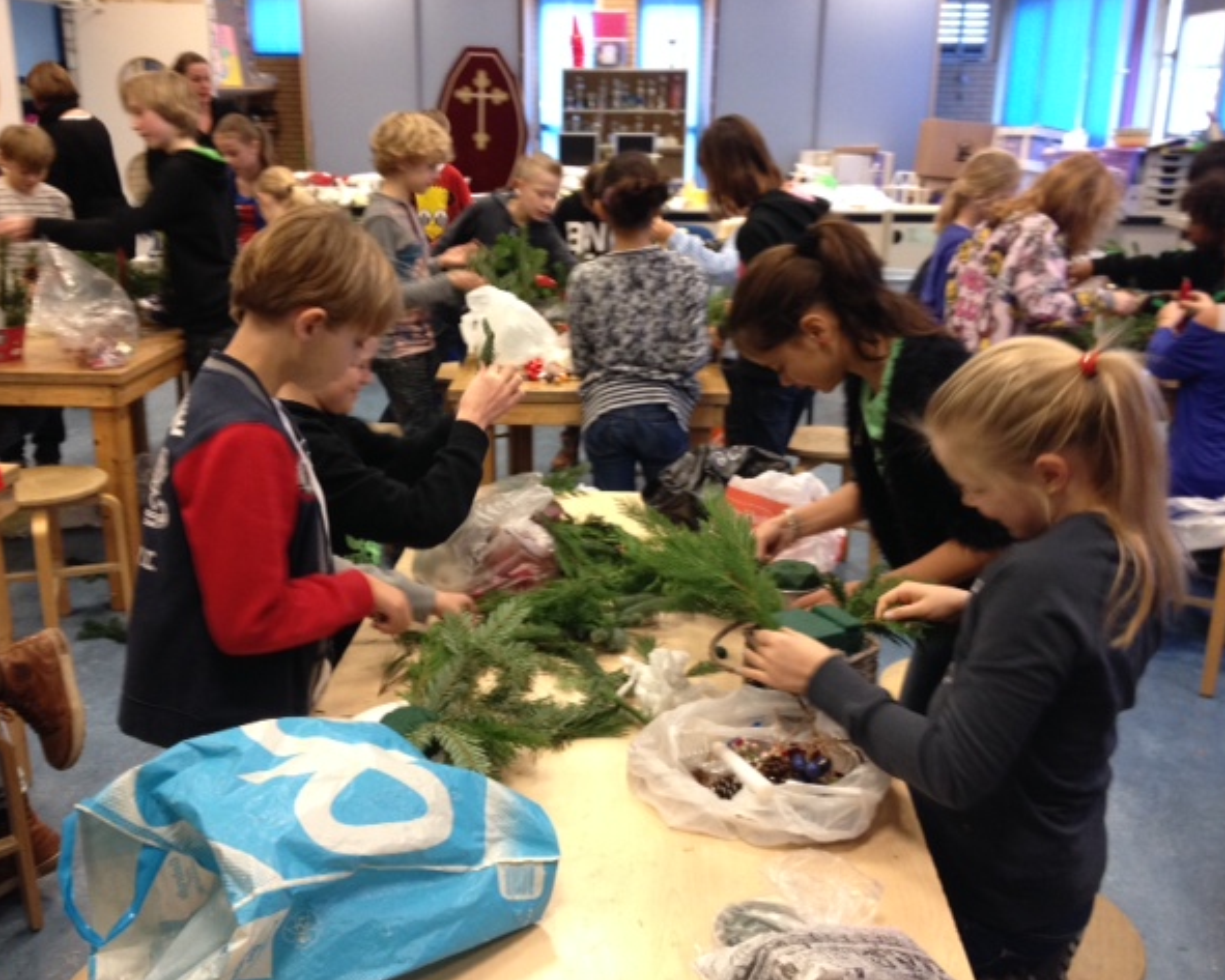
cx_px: 609
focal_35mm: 37
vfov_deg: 40.1
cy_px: 491
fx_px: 1342
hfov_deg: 49.1
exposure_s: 1/20
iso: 160
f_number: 2.4
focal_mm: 4.28
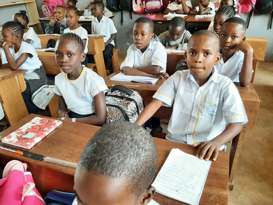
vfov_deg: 53.1
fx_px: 205
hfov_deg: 67.3
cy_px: 102
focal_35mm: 26
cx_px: 136
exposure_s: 1/50
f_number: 1.7
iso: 64
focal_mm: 3.93
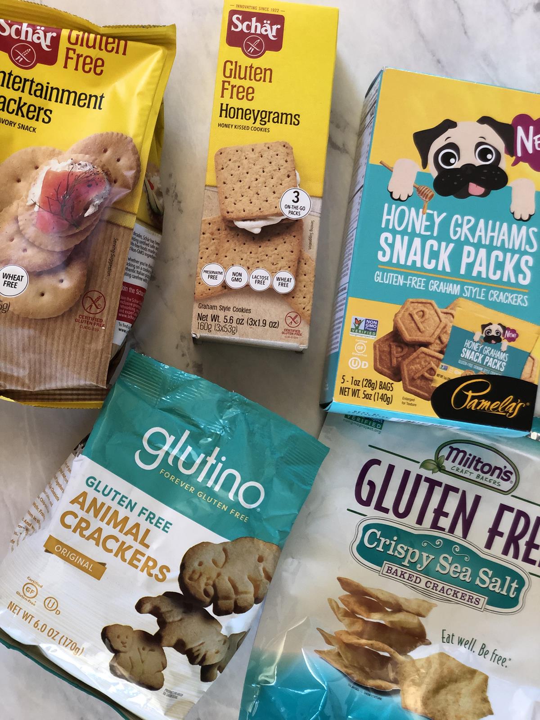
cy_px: 360
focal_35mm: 52
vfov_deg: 36.8
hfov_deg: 28.0
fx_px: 1082
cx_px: 270
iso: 100
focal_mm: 6
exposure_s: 1/30
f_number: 2.4
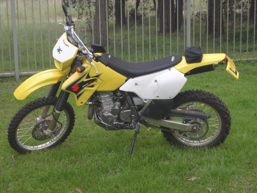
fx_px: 757
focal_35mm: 102
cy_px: 96
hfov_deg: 19.3
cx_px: 128
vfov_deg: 14.5
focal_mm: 18.2
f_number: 5.1
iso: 320
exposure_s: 1/100
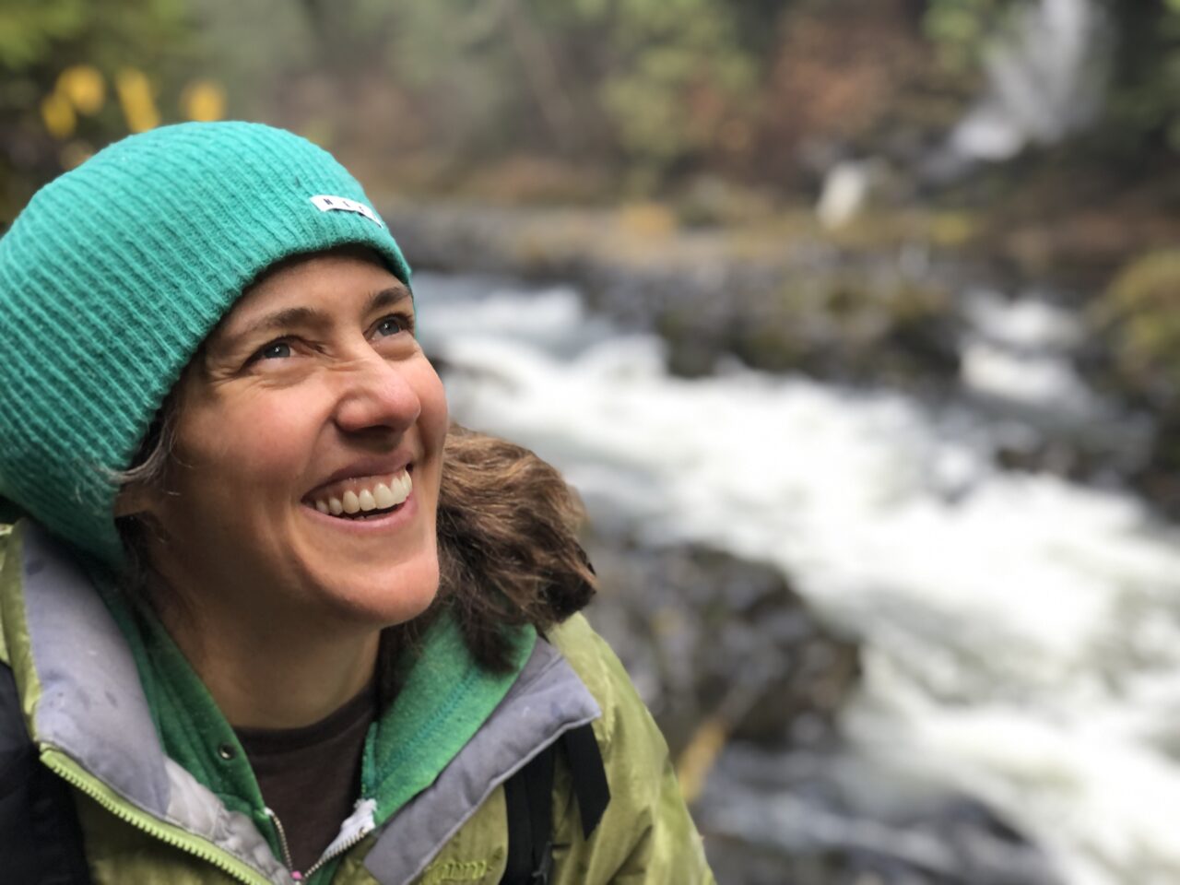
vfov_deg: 25.7
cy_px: 442
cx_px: 590
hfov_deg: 33.8
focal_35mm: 57
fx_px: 1943
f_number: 2.8
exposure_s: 1/30
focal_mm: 6.6
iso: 32
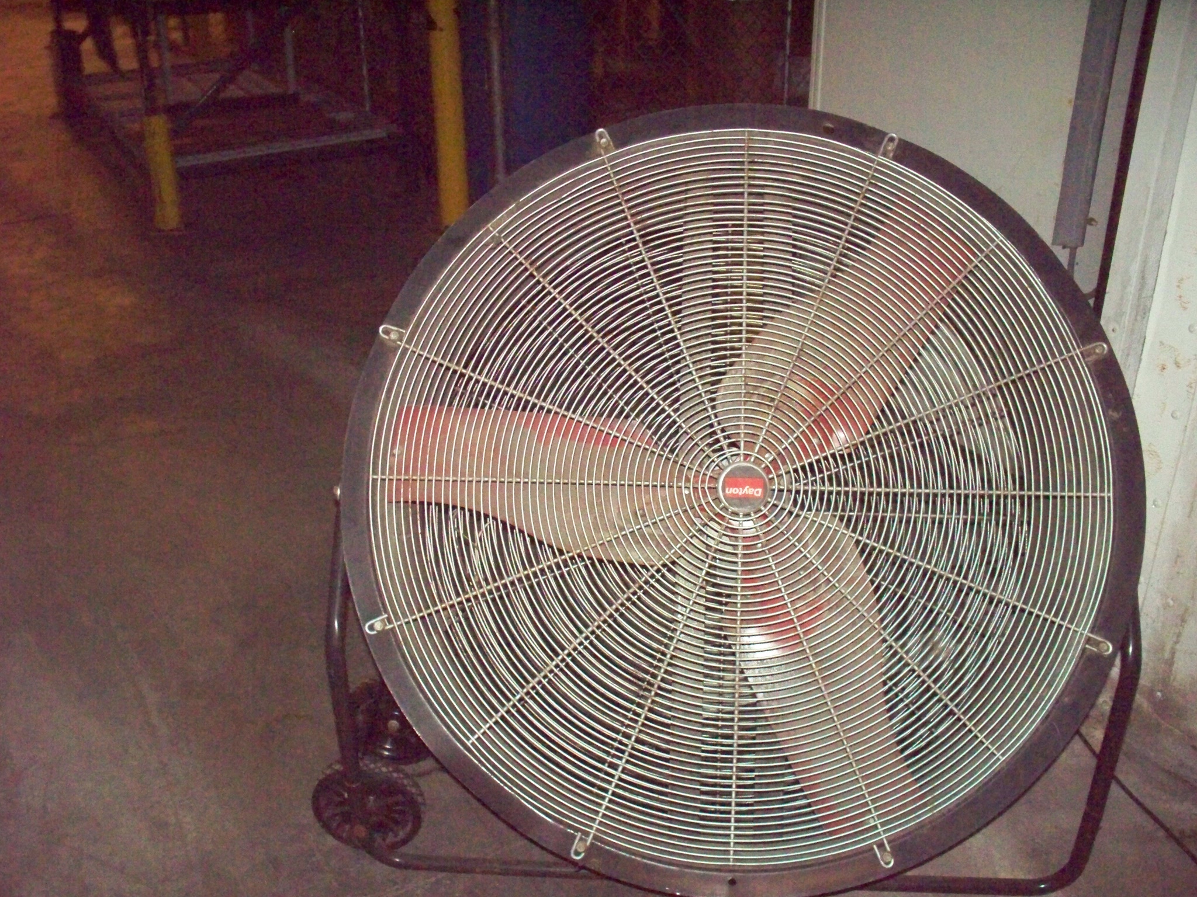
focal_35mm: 35
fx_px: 1210
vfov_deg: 40.7
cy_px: 448
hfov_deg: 52.6
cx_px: 598
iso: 1600
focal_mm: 7.54
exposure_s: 1/30
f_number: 2.8
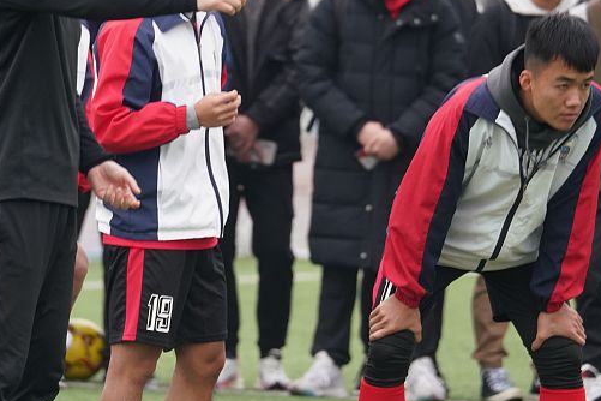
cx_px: 251
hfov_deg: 2.4
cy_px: 166
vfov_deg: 1.6
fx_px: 14564
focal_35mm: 872
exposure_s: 1/500
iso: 1000
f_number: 6.3
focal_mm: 364.2
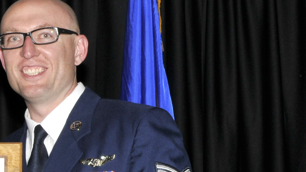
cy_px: 161
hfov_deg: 15.9
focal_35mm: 130
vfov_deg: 9.3
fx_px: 1057
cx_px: -51
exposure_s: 1/60
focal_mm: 35
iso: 200
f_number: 13
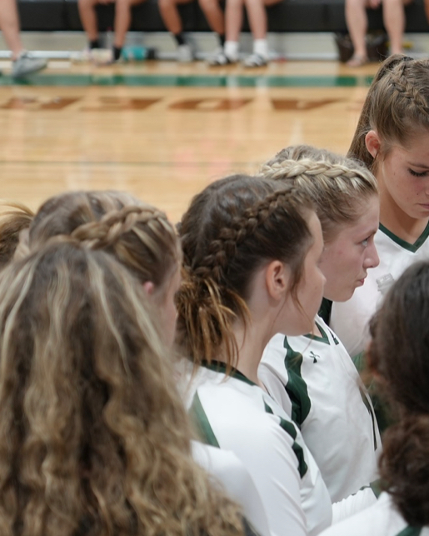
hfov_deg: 9.8
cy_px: 335
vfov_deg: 12.5
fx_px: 2442
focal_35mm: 154
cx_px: 557
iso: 640
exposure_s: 1/160
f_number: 4
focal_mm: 66
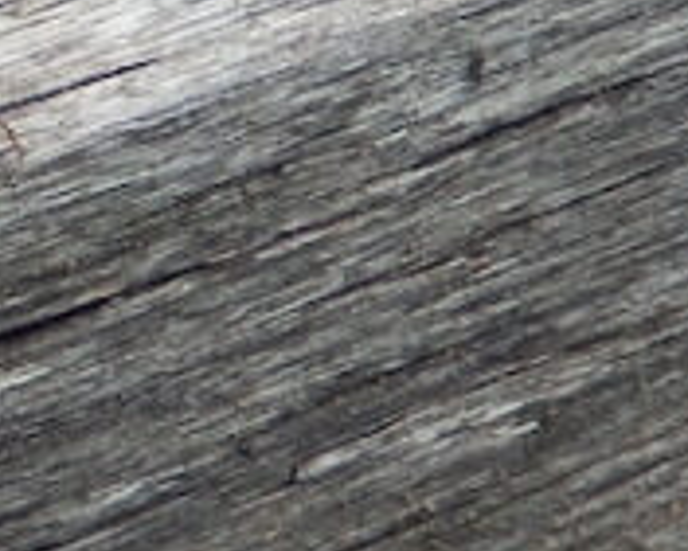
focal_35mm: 299
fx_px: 6092
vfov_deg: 5.2
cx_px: -1286
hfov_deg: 6.0
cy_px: 133
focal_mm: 8.1
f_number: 4.3
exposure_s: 1/80
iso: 125
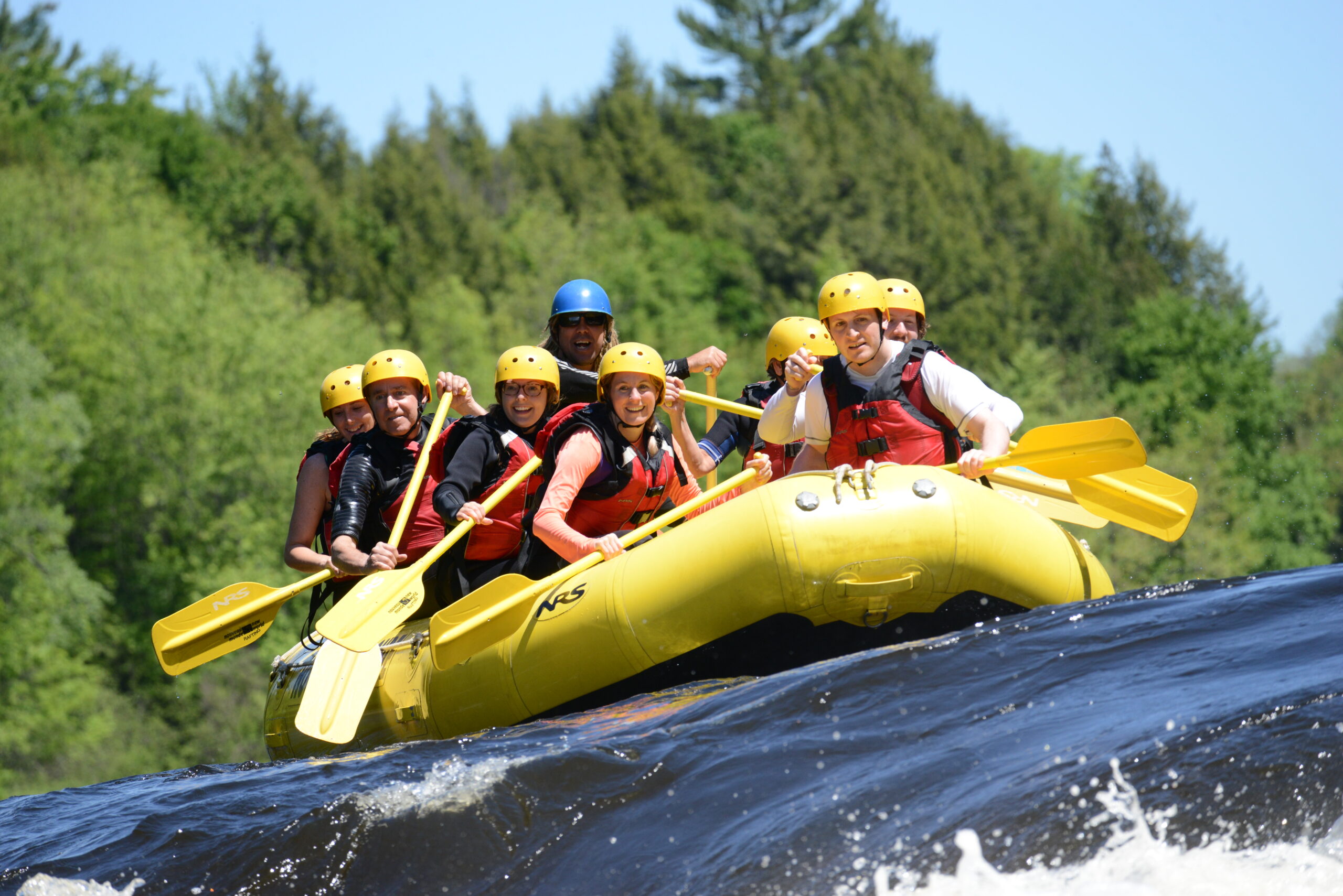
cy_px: 448
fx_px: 11196
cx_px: 672
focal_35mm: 300
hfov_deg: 6.9
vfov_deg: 4.6
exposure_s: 1/1250
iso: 800
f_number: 9
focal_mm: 300
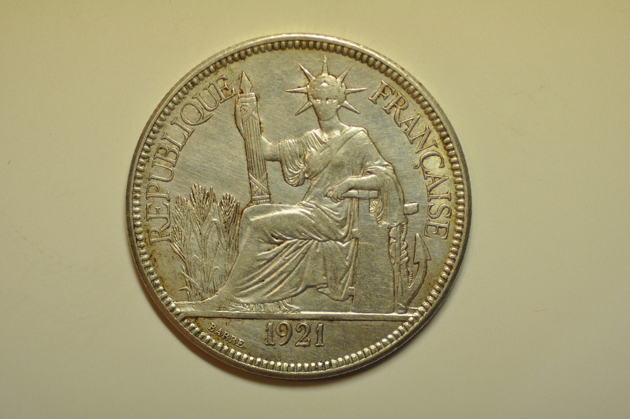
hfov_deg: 22.6
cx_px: 315
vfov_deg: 15.2
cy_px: 210
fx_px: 1573
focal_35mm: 90
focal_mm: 60
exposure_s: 1/250
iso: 450
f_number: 4
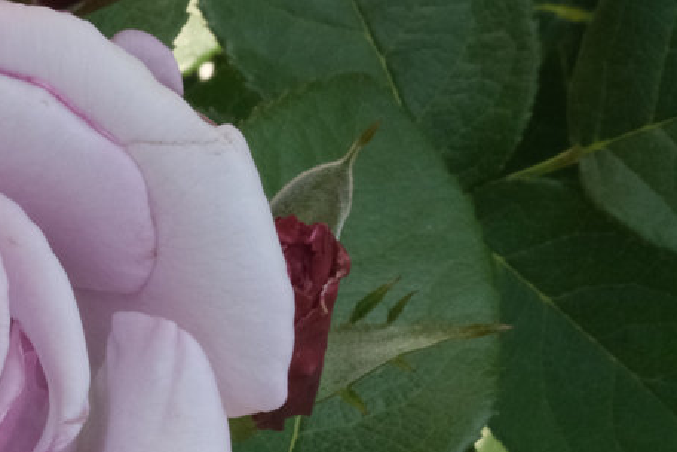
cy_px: 320
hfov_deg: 6.9
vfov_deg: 4.6
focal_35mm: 296
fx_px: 5566
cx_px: -264
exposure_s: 1/120
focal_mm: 69.2
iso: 2000
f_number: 29
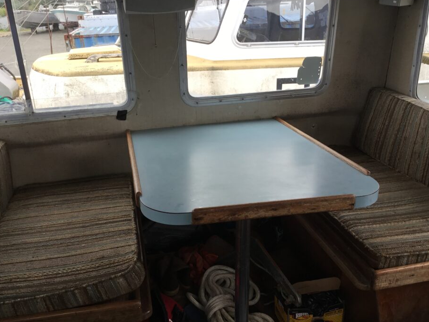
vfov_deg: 40.7
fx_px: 434
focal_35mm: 35
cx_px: 200
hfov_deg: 52.6
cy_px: 168
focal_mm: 3.3
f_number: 2.4
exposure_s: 1/111
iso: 25
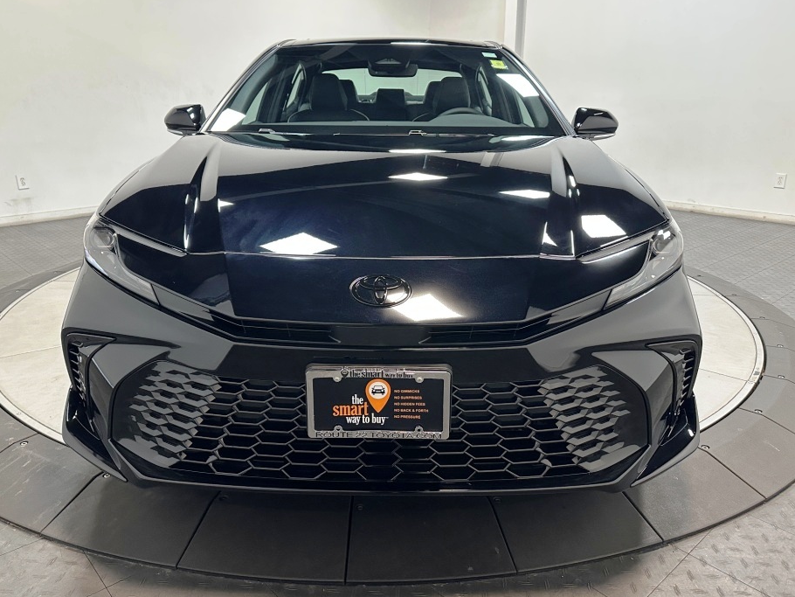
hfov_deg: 65.3
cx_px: 391
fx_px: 620
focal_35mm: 27
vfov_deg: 51.3
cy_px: 275
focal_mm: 6.86
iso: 400
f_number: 1.78
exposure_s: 1/60
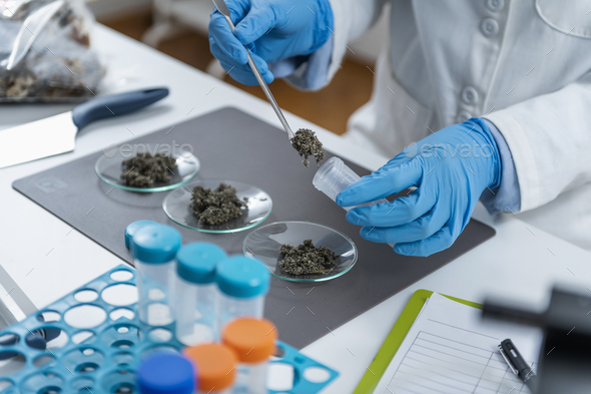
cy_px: 197
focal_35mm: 70
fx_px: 1149
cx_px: 296
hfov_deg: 28.9
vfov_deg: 19.4
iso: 64
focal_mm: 70
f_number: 3.2
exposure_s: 1/160
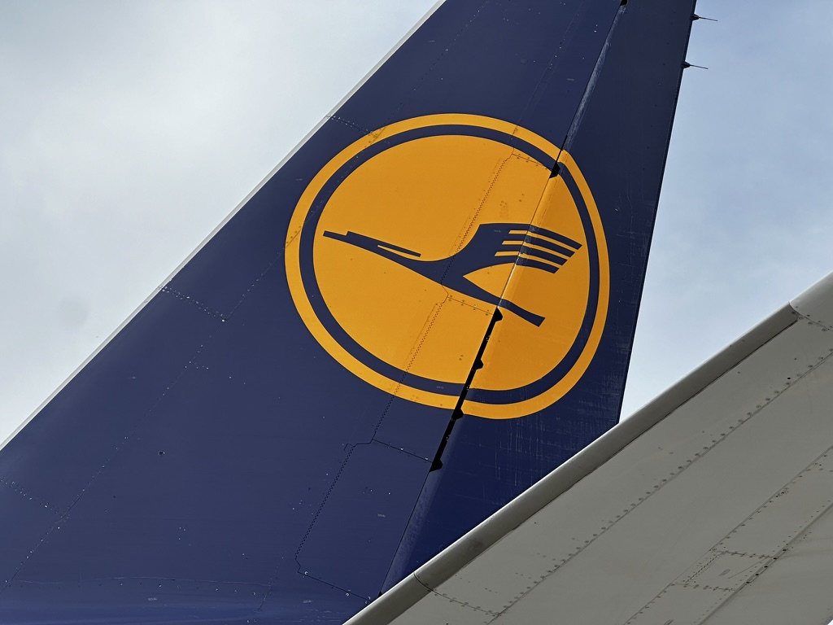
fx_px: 1853
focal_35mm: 77
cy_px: 312
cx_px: 416
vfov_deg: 19.1
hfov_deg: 25.3
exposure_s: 1/567
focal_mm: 9
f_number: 2.8
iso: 32
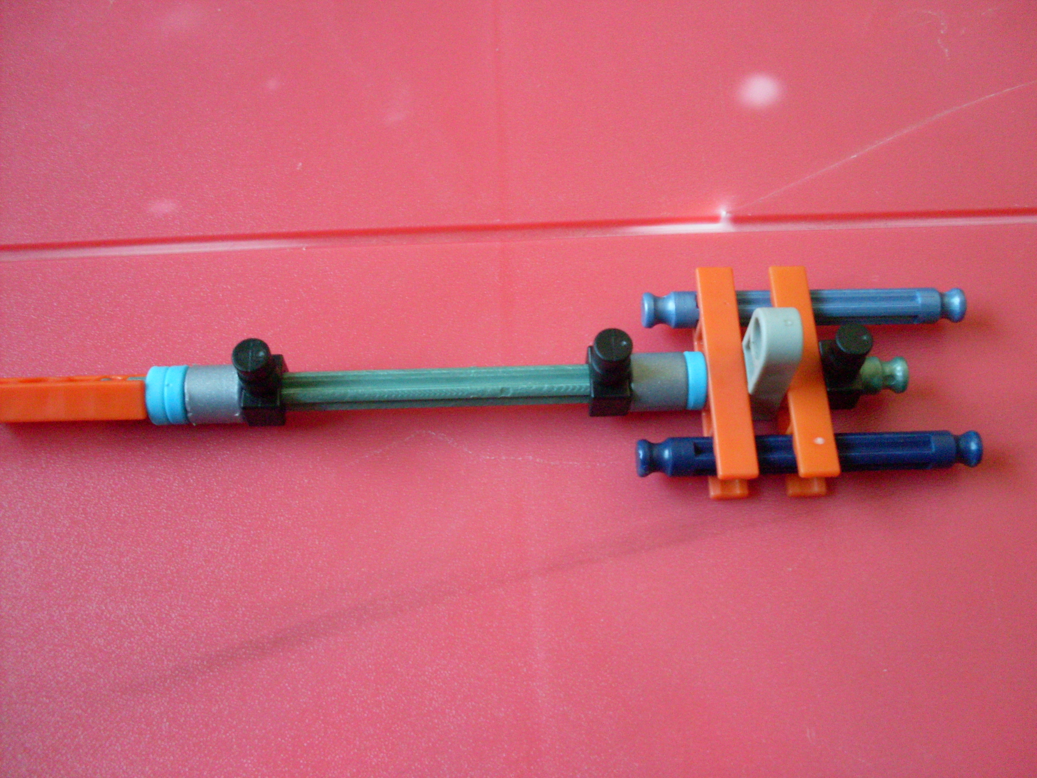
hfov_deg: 49.0
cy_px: 389
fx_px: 1138
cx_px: 518
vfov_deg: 37.7
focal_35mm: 38
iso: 200
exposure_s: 1/15
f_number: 2.8
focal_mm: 6.3
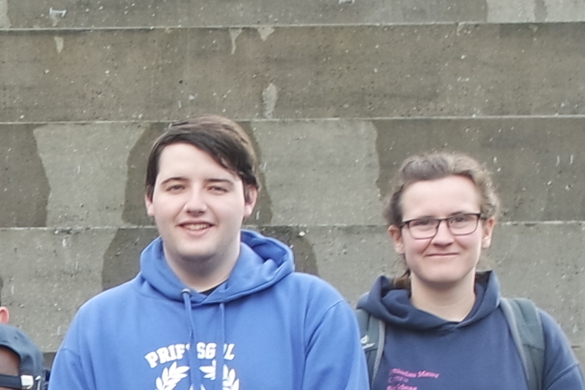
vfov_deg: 6.4
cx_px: -361
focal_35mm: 209
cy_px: 811
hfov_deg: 9.5
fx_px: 3396
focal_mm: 22
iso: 100
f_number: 3.5
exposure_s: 1/80
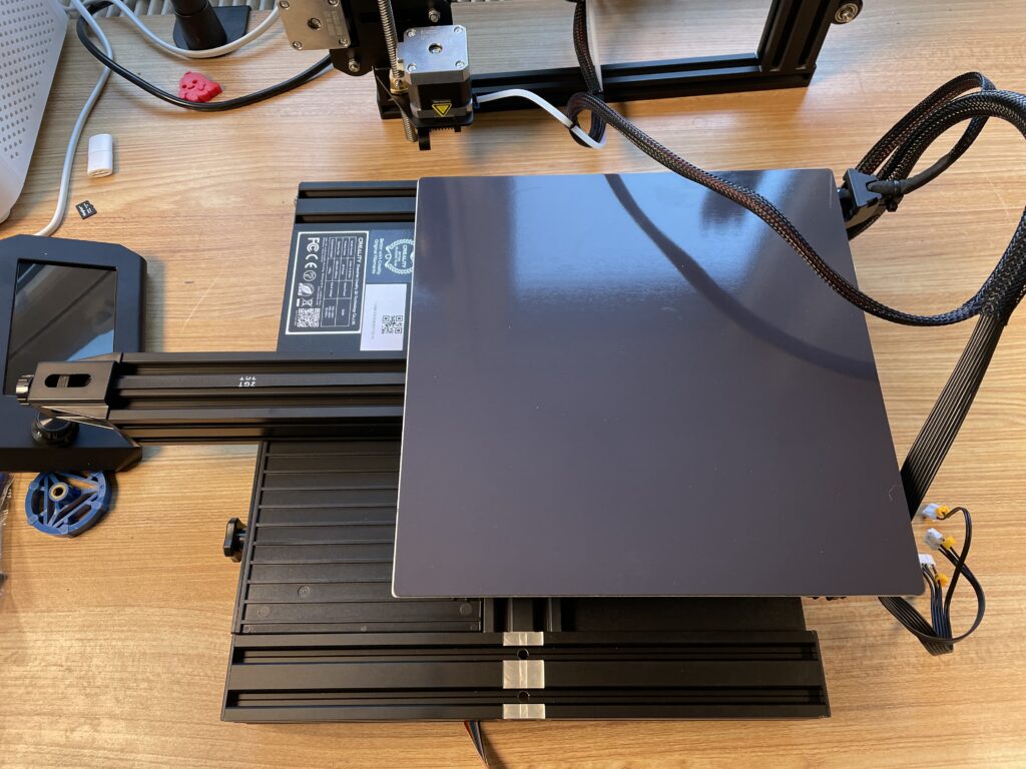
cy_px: 384
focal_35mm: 26
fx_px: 771
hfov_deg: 67.3
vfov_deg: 53.1
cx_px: 513
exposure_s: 1/108
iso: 125
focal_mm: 4.2
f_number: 1.6
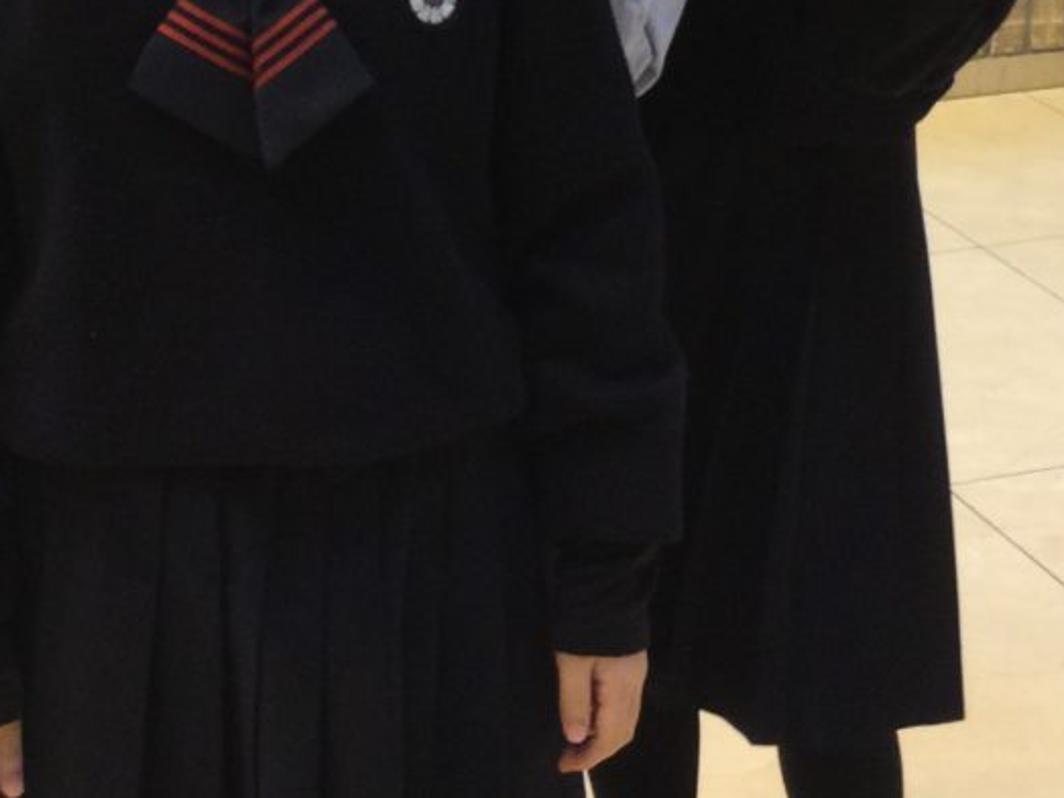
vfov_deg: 15.9
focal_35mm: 91
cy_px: 6
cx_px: 431
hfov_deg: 21.5
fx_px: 2796
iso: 80
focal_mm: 3.3
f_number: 2.4
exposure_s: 1/33
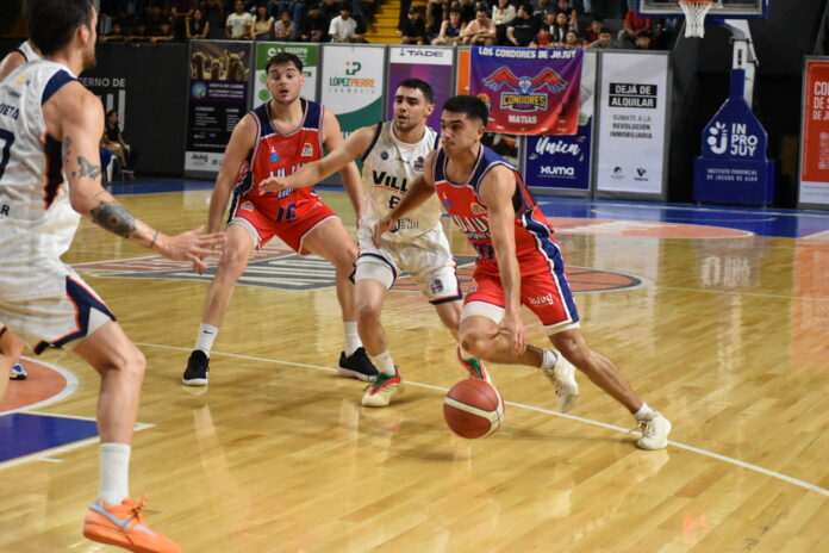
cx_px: 414
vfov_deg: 16.6
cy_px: 276
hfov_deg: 24.6
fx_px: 1900
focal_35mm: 82
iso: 6400
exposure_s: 1/1250
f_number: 5
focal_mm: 55
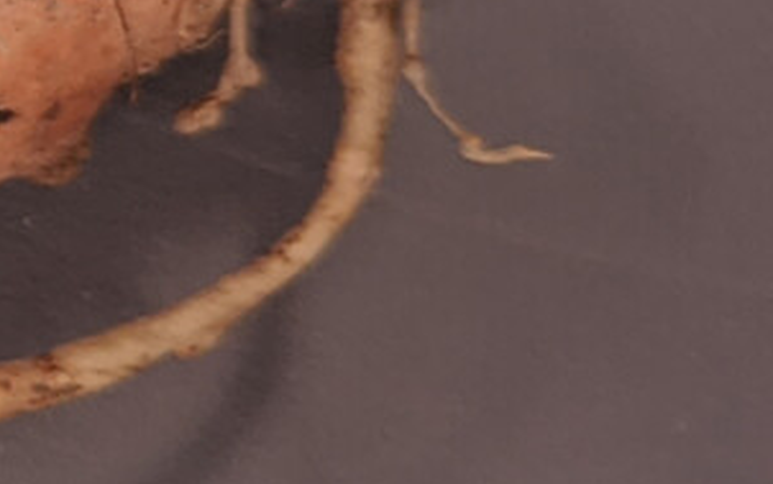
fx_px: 3836
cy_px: -197
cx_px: -1561
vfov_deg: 7.1
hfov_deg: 9.2
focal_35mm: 182
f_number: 1.73
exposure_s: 1/182
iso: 57
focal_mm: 4.38
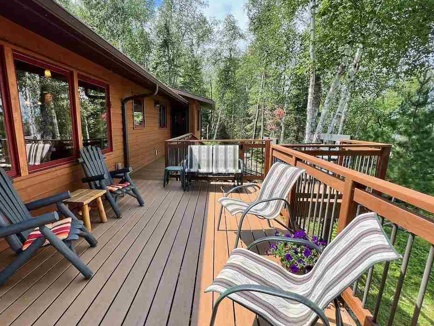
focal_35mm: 18
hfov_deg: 86.1
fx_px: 226
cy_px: 176
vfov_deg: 71.5
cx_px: 164
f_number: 1.8
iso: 32
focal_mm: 1.57
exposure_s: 1/365
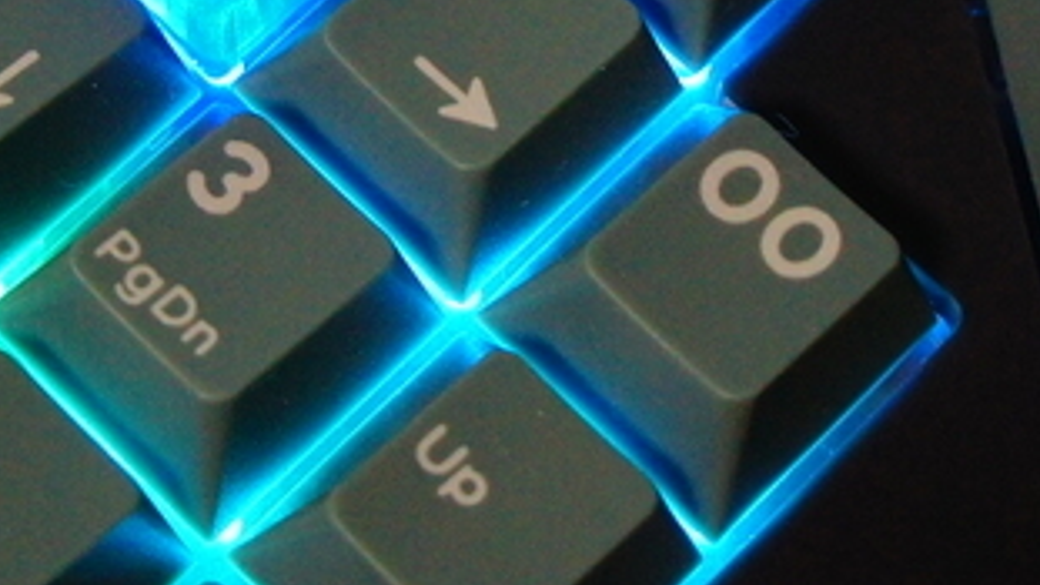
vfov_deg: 9.5
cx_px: 324
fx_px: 3503
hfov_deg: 16.8
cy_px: 35
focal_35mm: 127
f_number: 4
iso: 1250
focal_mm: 21
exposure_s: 1/40
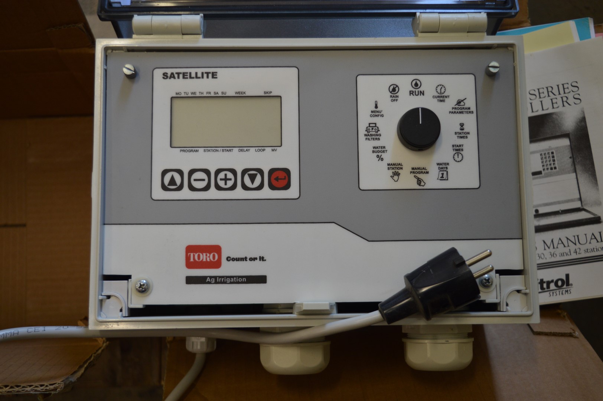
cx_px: 302
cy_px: 200
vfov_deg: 29.8
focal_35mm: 45
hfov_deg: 43.6
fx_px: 753
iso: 400
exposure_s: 1/80
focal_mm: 30
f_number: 4.2
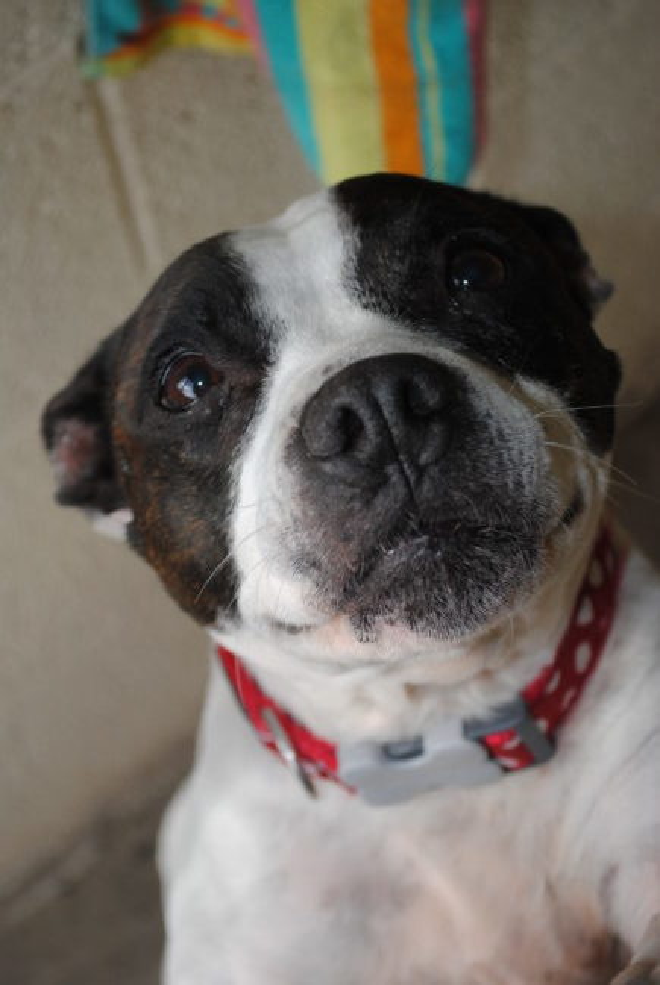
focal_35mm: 72
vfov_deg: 28.0
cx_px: 330
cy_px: 492
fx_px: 1975
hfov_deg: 19.0
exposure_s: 1/125
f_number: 5.3
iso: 140
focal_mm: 48
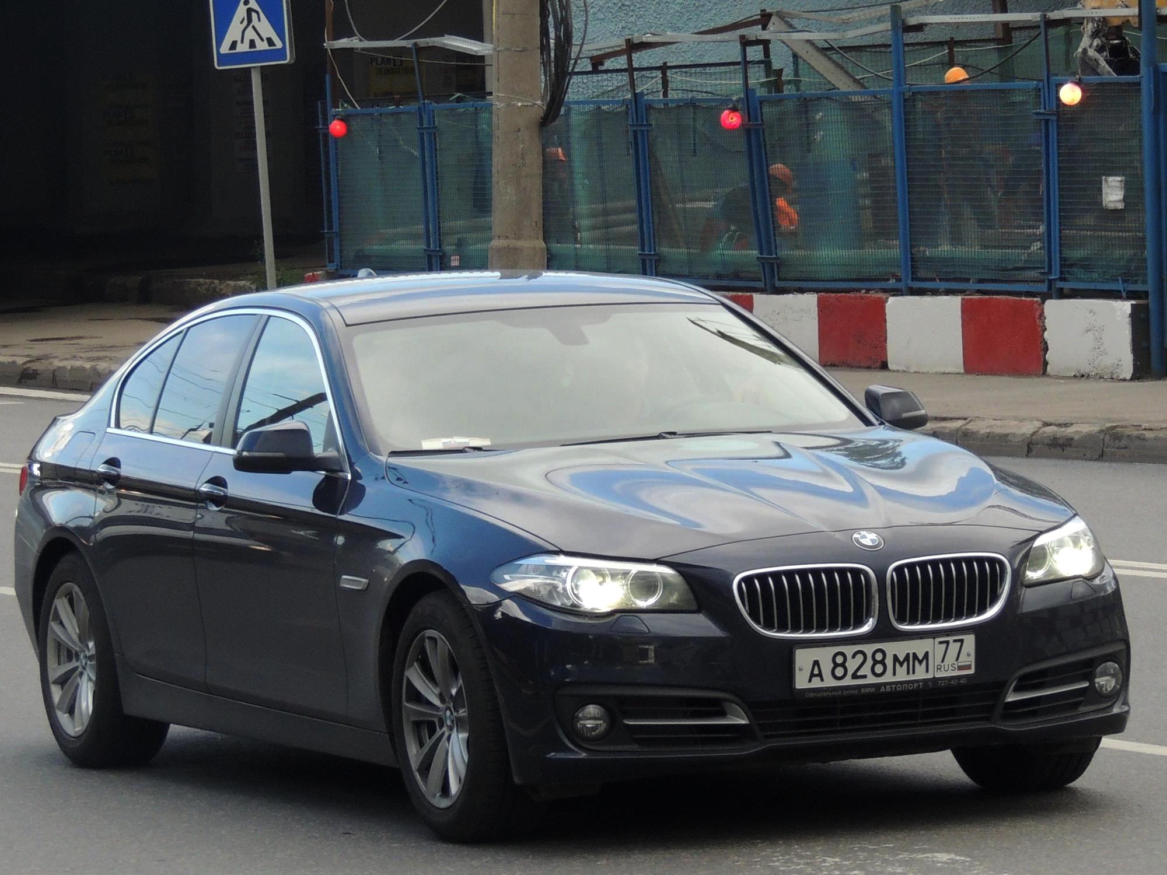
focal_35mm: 120
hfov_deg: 16.4
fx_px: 4046
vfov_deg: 12.3
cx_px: 584
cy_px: 438
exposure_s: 1/400
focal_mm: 21.4
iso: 250
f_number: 4.2
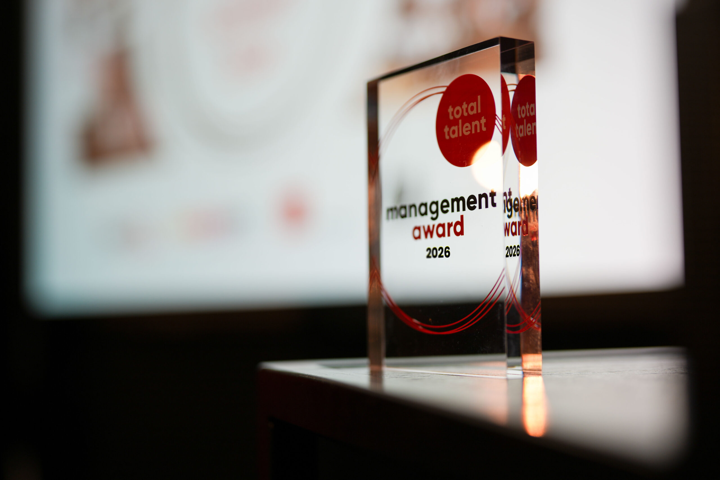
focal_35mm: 50
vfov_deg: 27.0
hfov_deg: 39.6
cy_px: 240
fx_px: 1000
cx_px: 360
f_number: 1.8
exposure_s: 1/80
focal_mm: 50
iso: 100
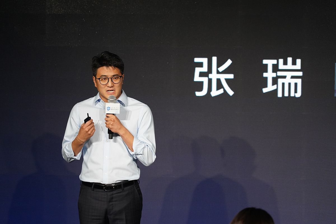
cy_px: 112
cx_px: 168
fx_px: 980
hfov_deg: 19.5
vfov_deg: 13.0
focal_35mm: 105
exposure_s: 1/200
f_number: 4
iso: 2500
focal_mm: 105
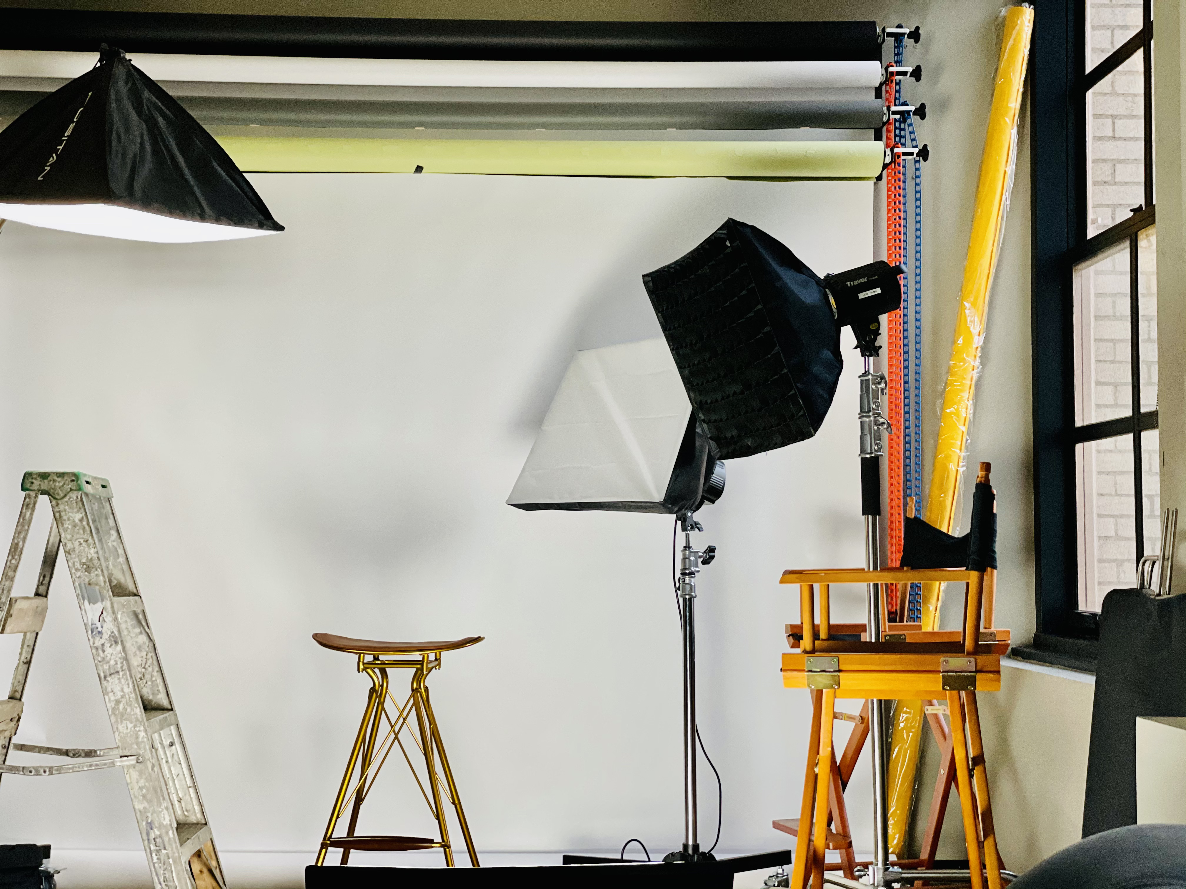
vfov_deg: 28.0
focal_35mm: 52
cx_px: 593
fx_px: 1782
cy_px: 444
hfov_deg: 36.8
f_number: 2
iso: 160
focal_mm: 6
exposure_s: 1/60
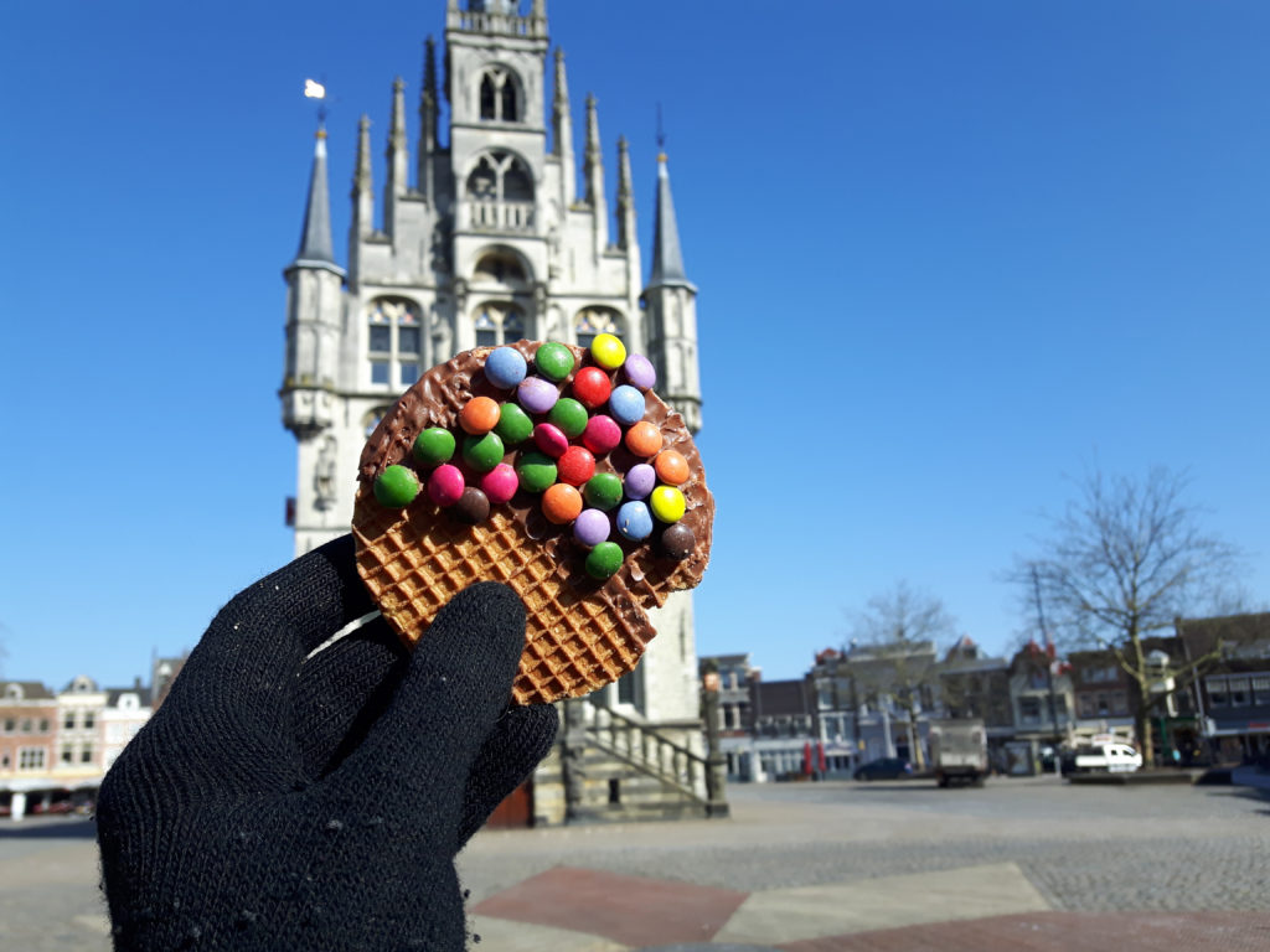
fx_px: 1137
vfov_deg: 45.4
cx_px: 635
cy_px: 476
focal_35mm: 31
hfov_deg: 58.4
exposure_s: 1/1028
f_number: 1.9
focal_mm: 3.7
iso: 40
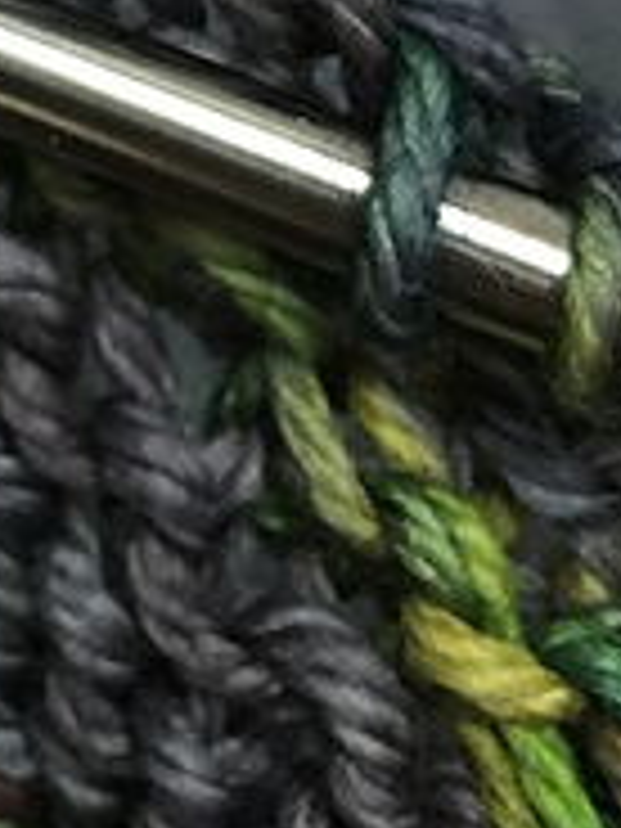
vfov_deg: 18.0
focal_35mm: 101
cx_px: -284
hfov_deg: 13.8
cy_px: -274
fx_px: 2416
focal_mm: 4.15
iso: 200
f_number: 2.2
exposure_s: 1/30
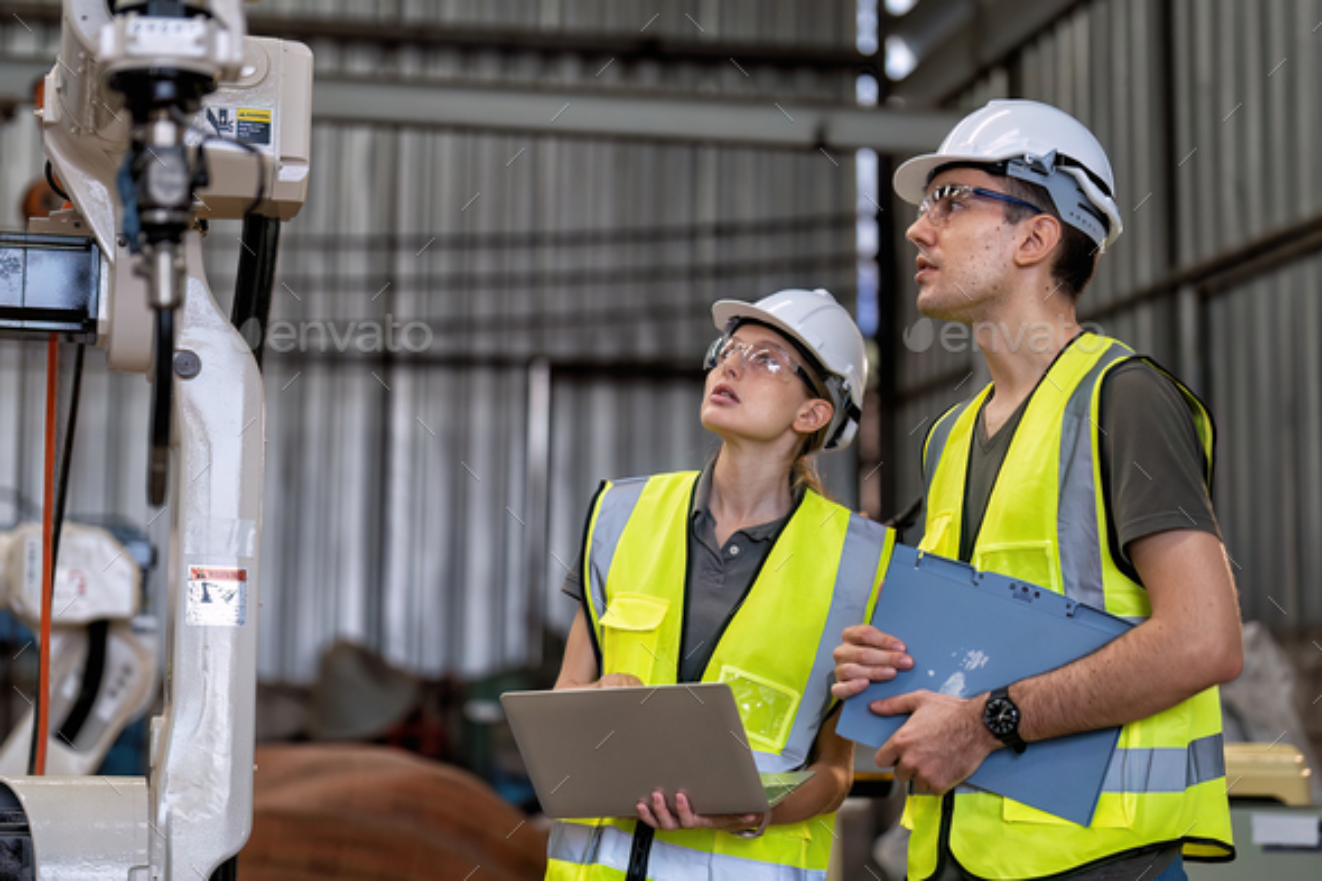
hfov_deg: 27.0
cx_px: 661
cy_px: 440
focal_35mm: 75
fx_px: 2753
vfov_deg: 18.2
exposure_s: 1/640
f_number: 1.2
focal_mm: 50
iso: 100
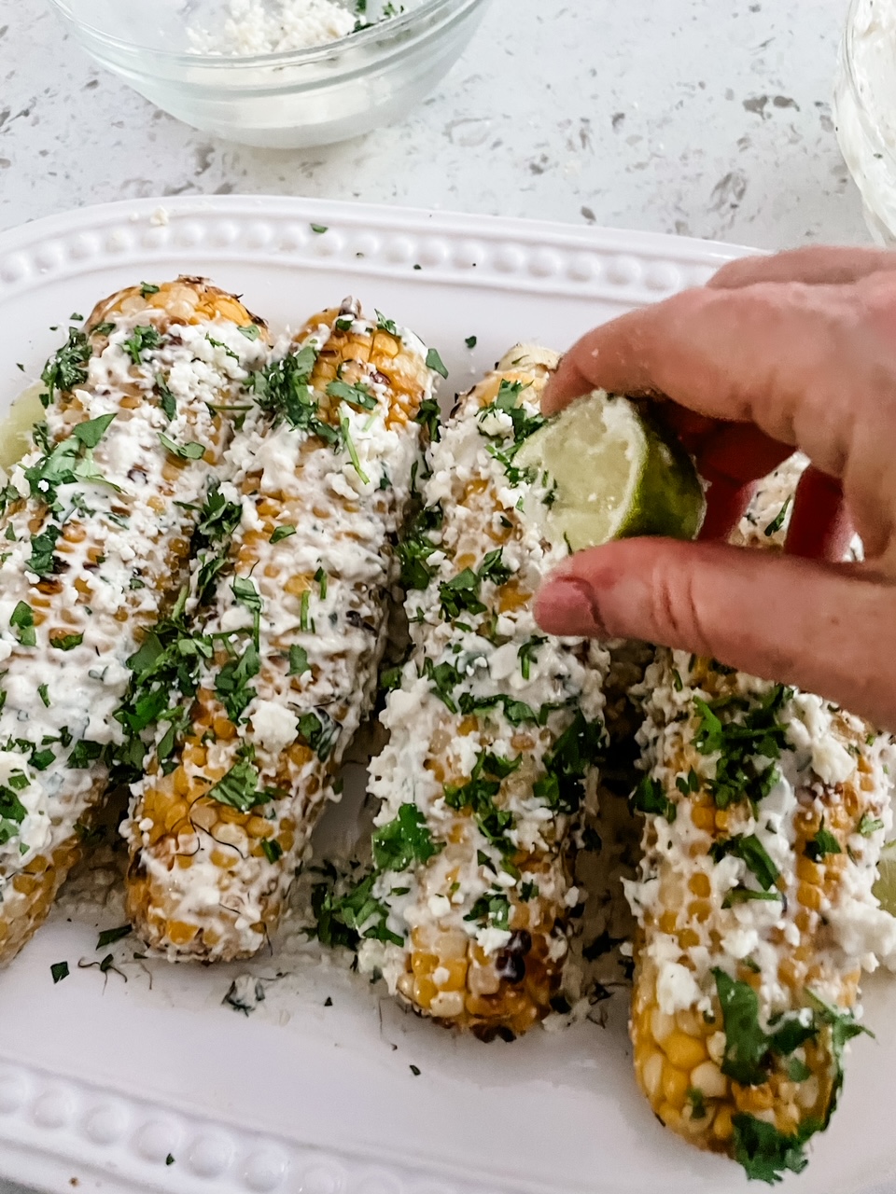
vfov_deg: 67.3
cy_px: 597
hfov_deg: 53.1
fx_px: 897
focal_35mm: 26
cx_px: 448
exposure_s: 1/30
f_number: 1.6
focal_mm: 4.2
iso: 800
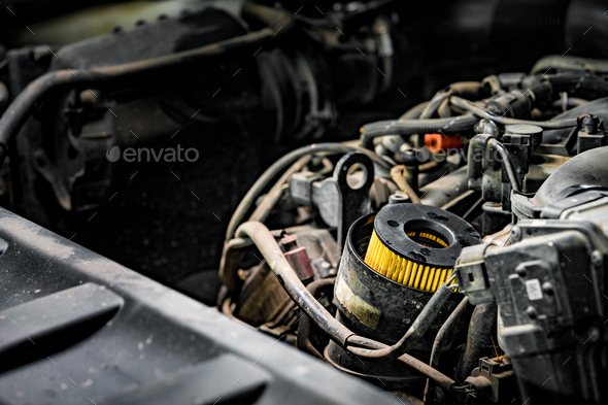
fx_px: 1519
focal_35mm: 90
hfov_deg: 22.6
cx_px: 304
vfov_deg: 15.2
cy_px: 202
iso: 640
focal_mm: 90
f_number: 5
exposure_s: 1/100
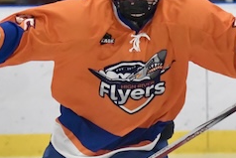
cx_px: 331
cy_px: 154
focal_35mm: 491
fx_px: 3221
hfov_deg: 4.2
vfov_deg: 2.8
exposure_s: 1/1600
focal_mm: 78
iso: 4500
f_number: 2.8
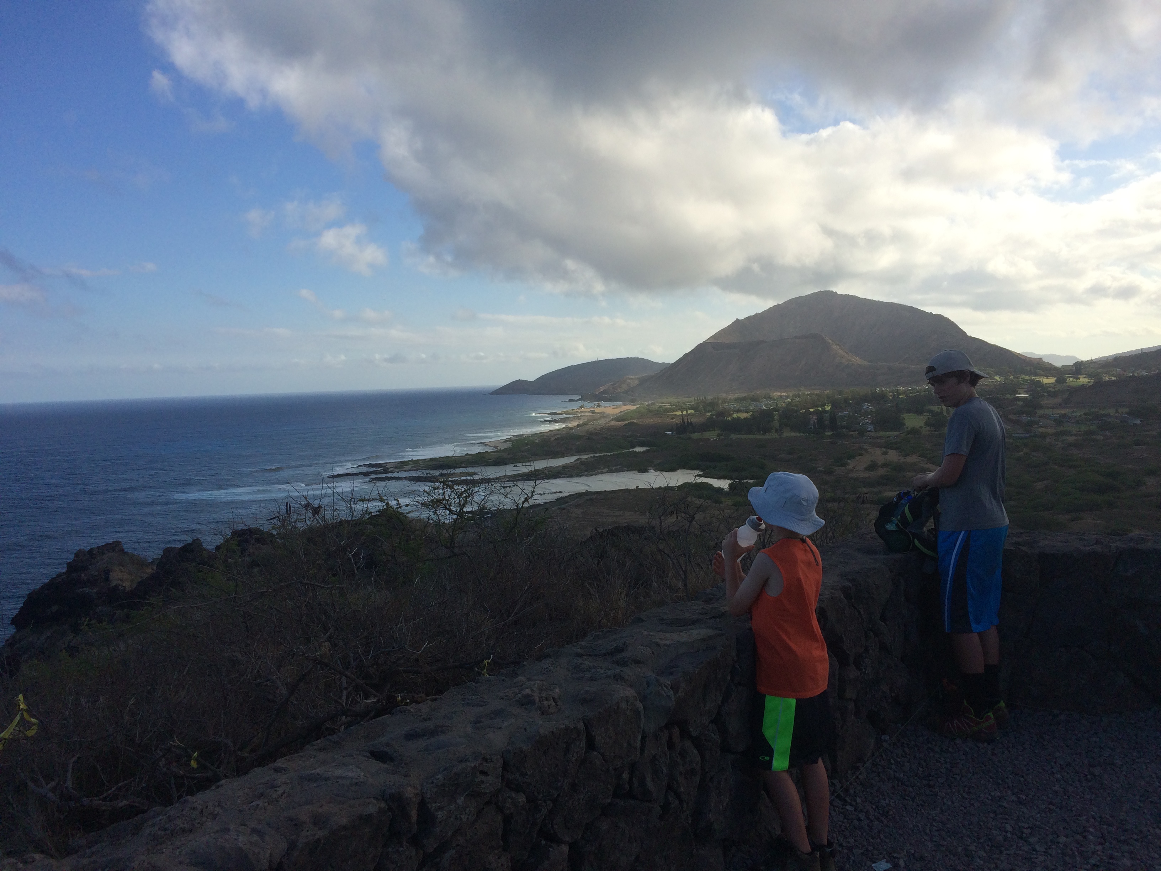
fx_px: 973
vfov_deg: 48.2
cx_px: 580
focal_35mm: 29
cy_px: 436
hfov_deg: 61.7
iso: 32
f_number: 2.2
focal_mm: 4.15
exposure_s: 1/2740
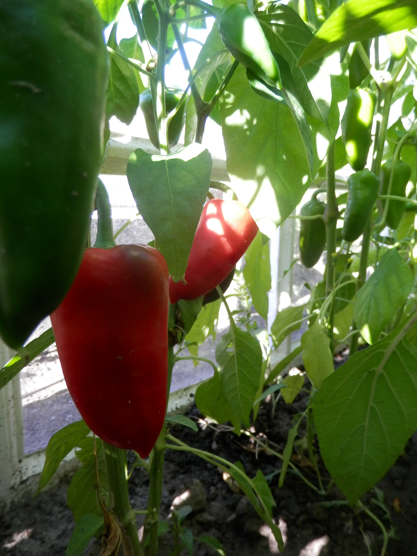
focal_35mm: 25
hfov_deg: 54.9
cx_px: 208
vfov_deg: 69.4
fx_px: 402
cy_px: 278
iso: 80
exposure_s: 1/60
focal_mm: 4.5
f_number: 3
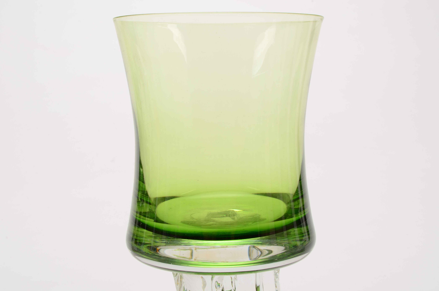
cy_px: 146
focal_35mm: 63
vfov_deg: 21.5
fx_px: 767
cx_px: 220
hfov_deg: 32.0
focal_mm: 42
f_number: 25
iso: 100
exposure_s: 1/160
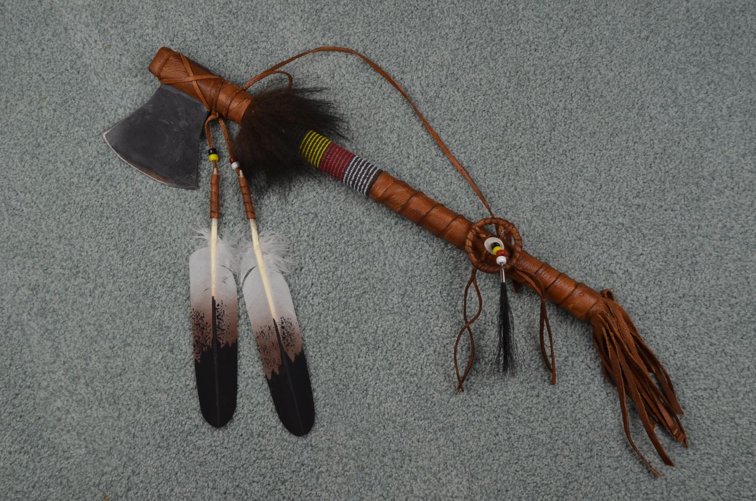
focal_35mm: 45
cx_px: 378
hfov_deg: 43.7
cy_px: 250
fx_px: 943
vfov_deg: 29.7
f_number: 7.1
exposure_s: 1/60
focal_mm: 30
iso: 400
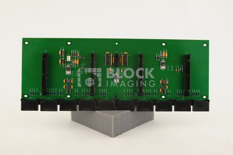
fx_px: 323
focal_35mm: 50
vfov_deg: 26.9
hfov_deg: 39.6
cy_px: 78
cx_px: 116
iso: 1600
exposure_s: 1/125
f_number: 11
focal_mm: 50
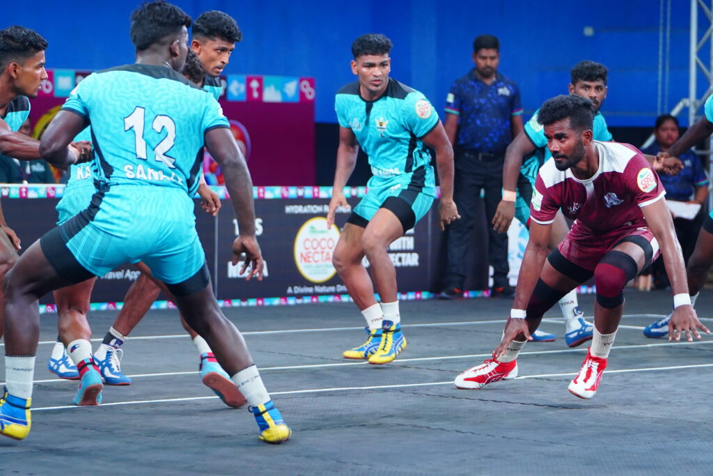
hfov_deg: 14.2
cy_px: 238
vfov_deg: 9.5
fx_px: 2872
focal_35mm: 145
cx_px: 356
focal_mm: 97
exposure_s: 1/800
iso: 3200
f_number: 2.8
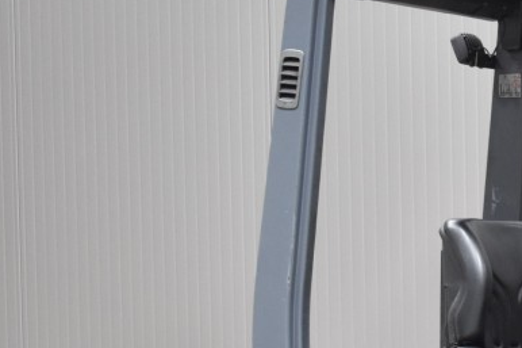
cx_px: 775
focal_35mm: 145
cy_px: 391
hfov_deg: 13.4
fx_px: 2095
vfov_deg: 9.4
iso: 1600
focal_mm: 31
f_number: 5
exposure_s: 1/25
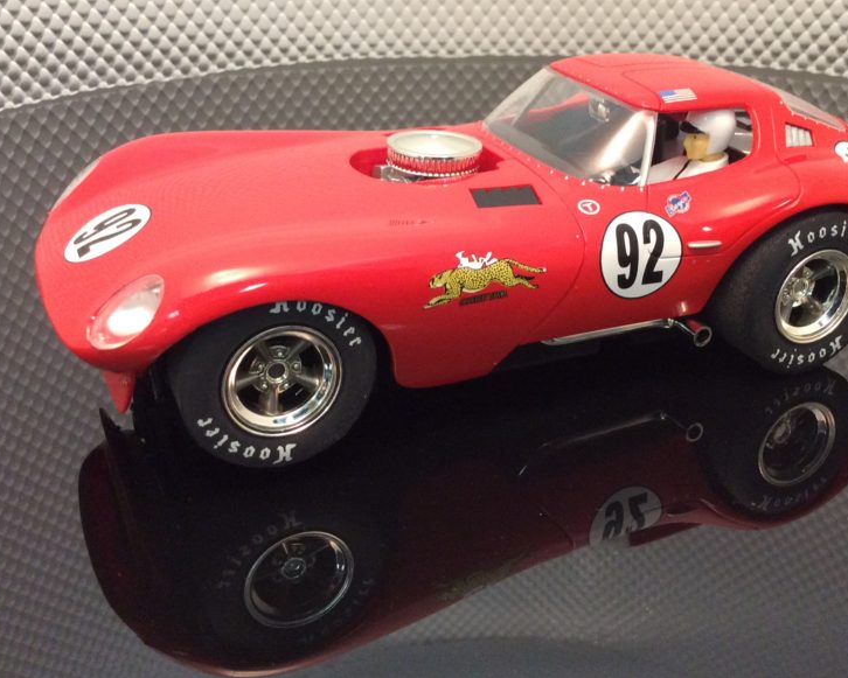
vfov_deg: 34.1
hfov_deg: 41.8
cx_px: 510
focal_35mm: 44
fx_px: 1104
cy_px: 296
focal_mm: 3.3
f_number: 2.4
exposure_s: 1/24
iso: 160
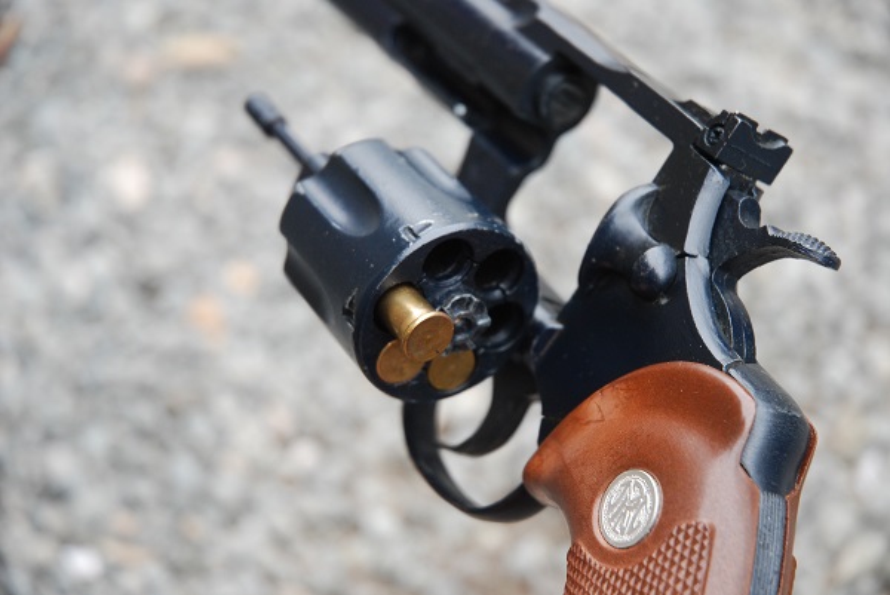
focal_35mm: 105
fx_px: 2598
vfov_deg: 13.1
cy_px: 298
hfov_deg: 19.4
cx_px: 445
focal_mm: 70
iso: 400
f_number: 4.5
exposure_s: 1/50
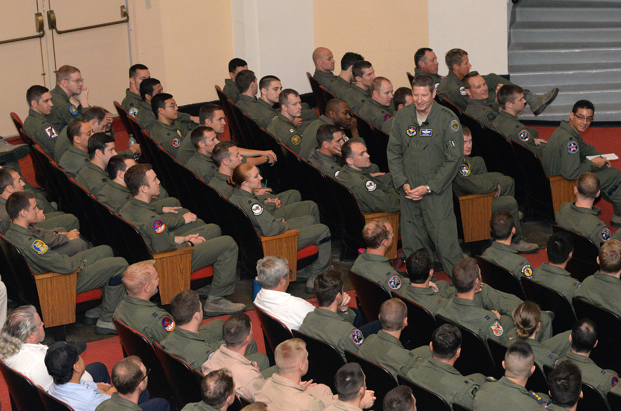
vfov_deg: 11.4
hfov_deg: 17.1
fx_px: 2065
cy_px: 206
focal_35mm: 120
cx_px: 310
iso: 6400
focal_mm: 120
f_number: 6.3
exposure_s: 1/125
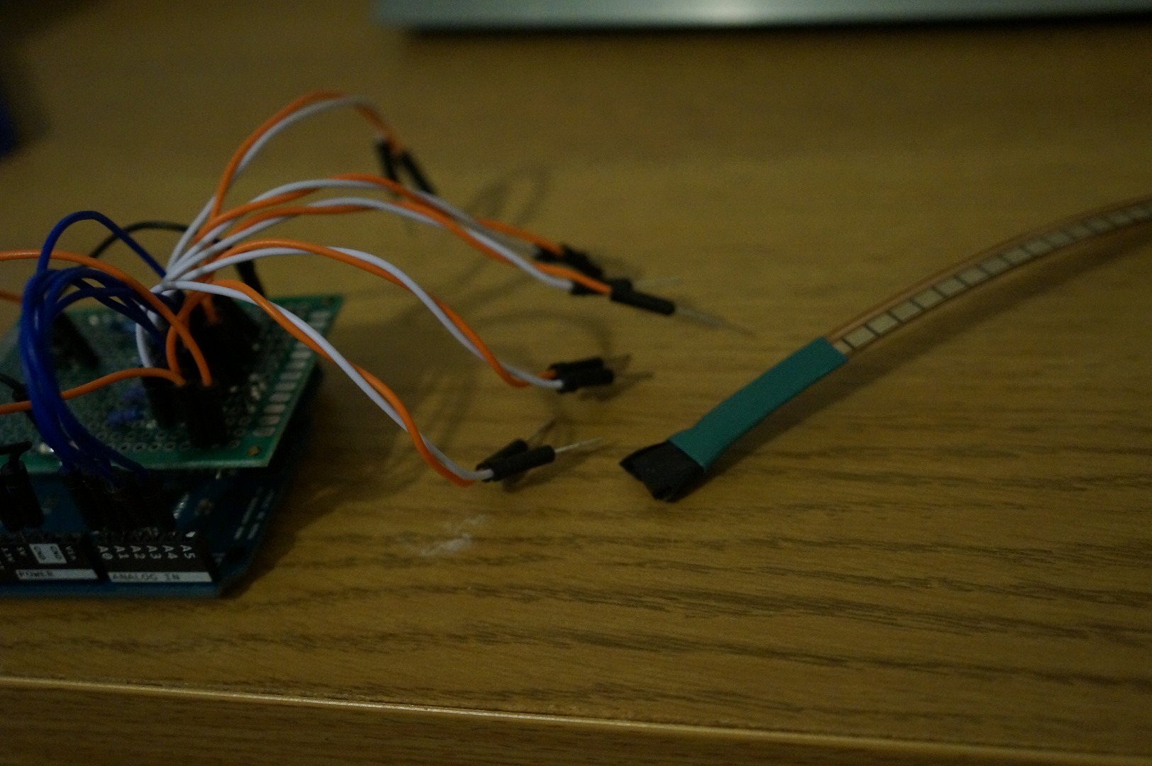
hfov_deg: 48.0
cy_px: 383
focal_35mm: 40
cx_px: 576
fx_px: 1295
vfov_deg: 32.9
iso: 3200
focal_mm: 27
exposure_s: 1/50
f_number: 4
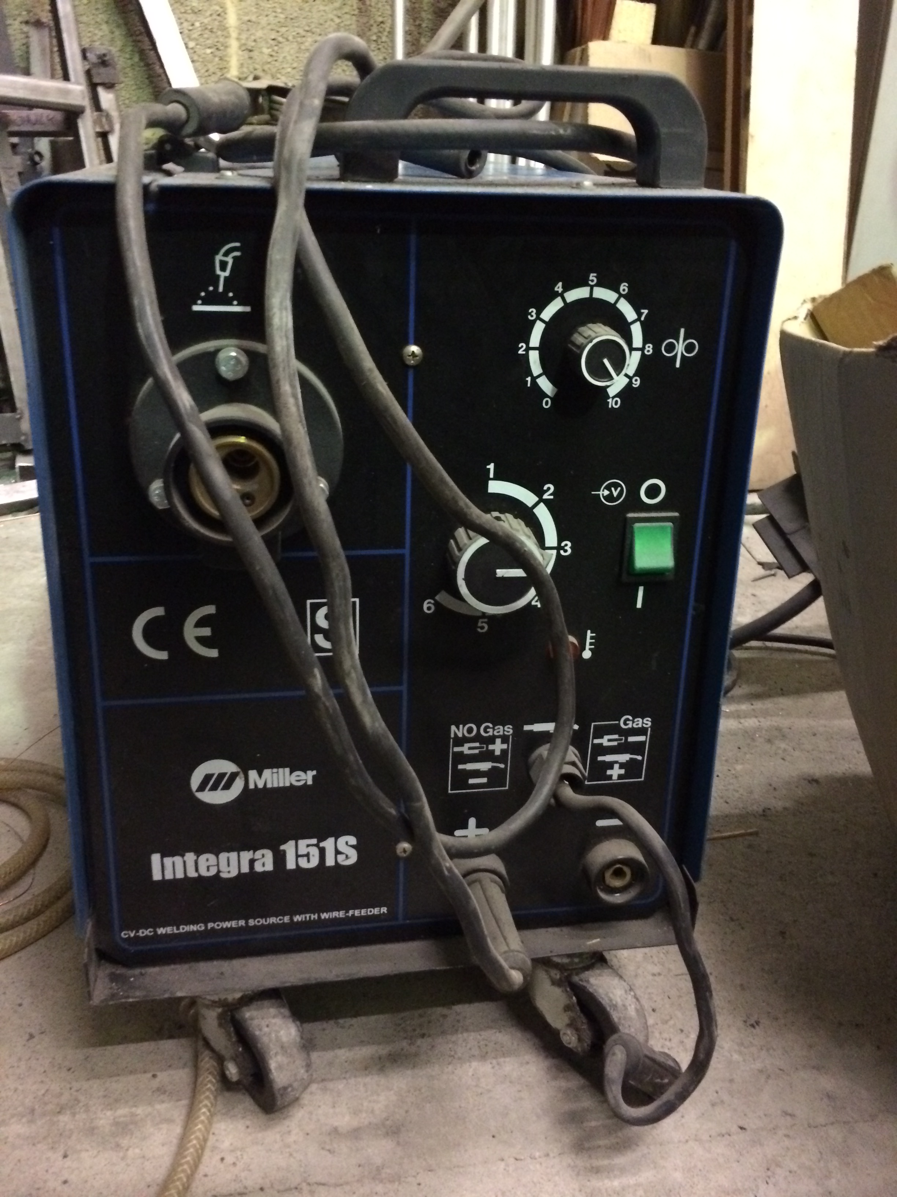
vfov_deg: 61.7
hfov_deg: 48.2
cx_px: 448
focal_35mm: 29
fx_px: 1002
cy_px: 598
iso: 500
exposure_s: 1/17
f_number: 2.2
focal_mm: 4.15
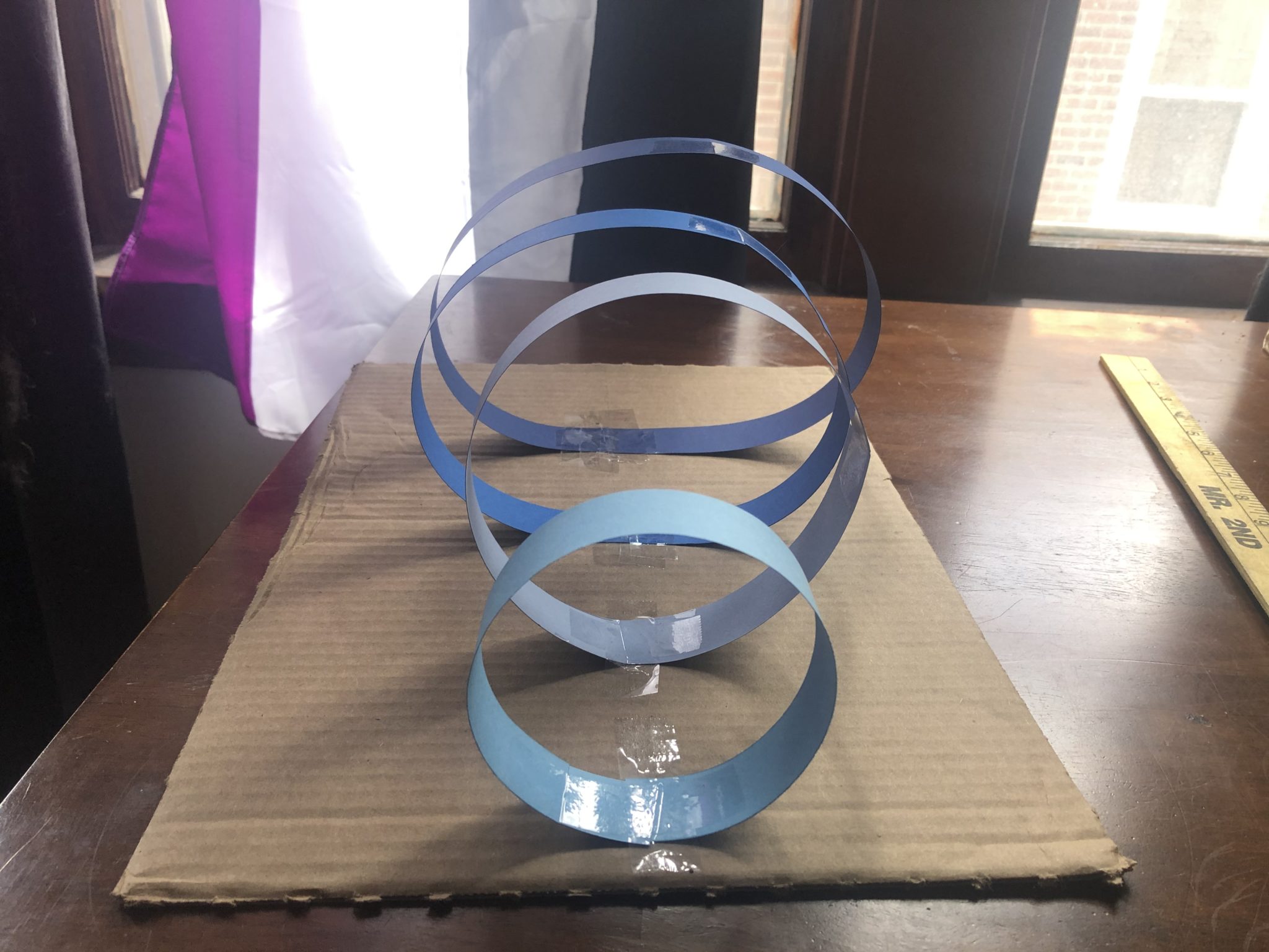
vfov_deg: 49.7
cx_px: 634
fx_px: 1026
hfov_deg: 63.4
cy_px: 476
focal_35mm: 28
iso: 25
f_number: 1.8
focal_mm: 3.99
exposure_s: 1/40
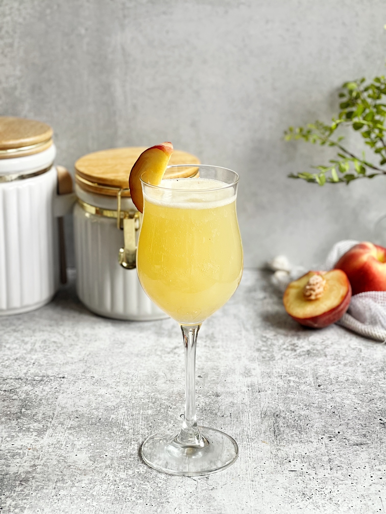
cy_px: 257
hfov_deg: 19.1
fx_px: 1145
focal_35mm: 77
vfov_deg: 25.3
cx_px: 193
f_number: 2.8
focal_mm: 9
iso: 80
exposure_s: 1/120
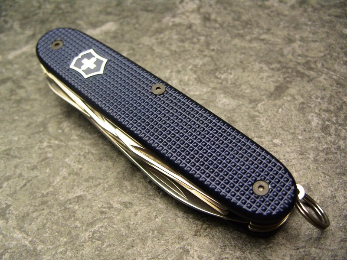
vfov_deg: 40.7
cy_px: 130
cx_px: 174
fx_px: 351
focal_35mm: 35
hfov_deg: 52.6
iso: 160
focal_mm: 7.8
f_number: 2.8
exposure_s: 1/45
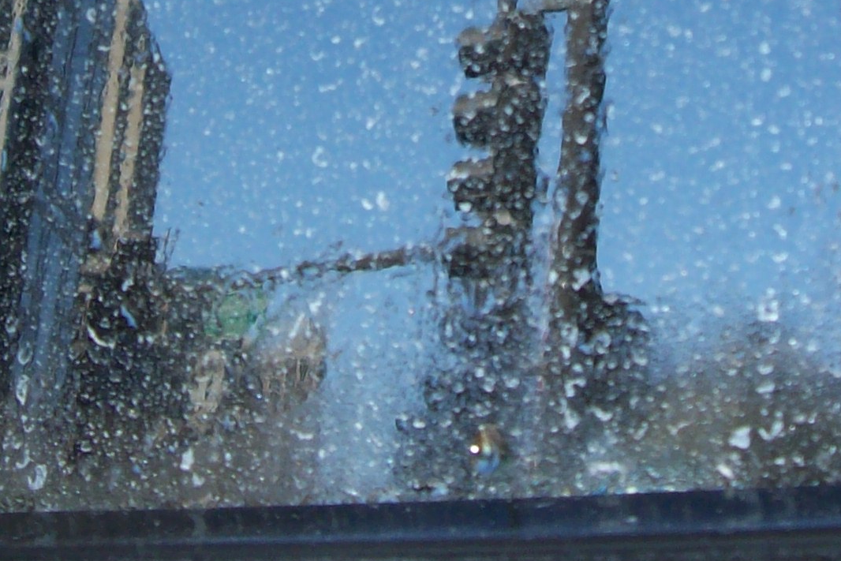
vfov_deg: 13.1
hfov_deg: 20.4
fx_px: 2336
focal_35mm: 100
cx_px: 454
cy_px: -230
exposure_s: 1/915
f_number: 4.8
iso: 80
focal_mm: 6
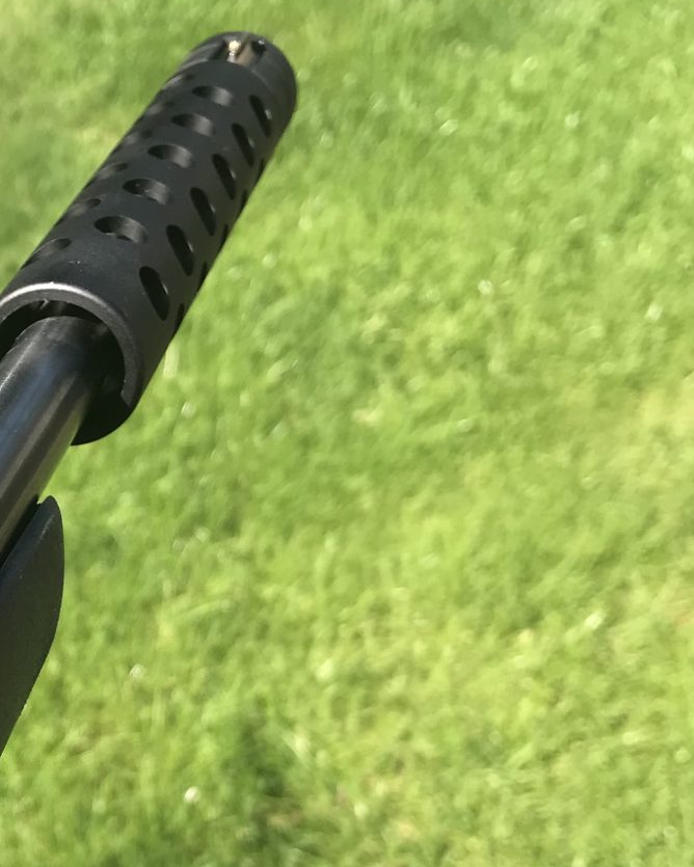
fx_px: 1720
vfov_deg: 28.0
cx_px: -83
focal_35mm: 67
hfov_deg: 21.5
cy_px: 635
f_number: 1.8
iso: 20
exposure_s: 1/651
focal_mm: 3.99
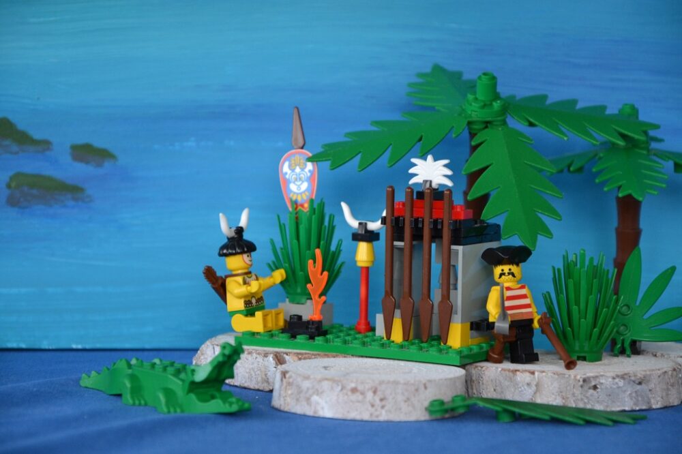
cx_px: 341
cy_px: 227
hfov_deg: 13.0
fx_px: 2983
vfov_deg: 8.7
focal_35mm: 158
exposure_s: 1/125
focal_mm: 105
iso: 800
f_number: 5.6
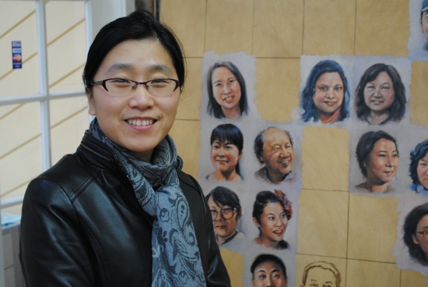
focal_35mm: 63
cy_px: 144
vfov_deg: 21.6
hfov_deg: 31.9
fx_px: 750
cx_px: 214
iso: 800
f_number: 5.3
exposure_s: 1/40
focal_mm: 42
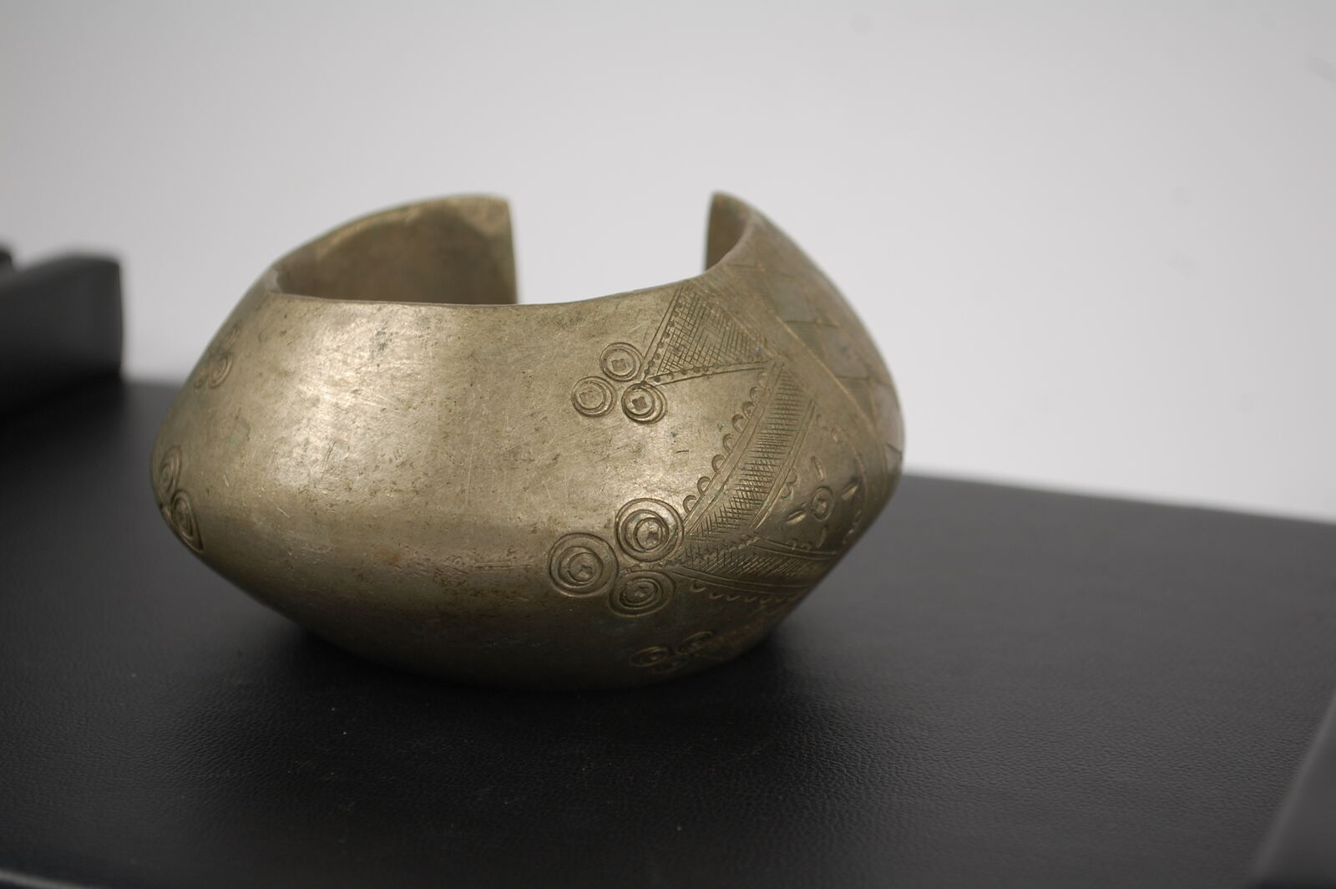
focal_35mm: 72
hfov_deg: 28.1
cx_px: 668
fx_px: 2670
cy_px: 444
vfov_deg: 18.9
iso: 200
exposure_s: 1/160
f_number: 6.3
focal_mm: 48
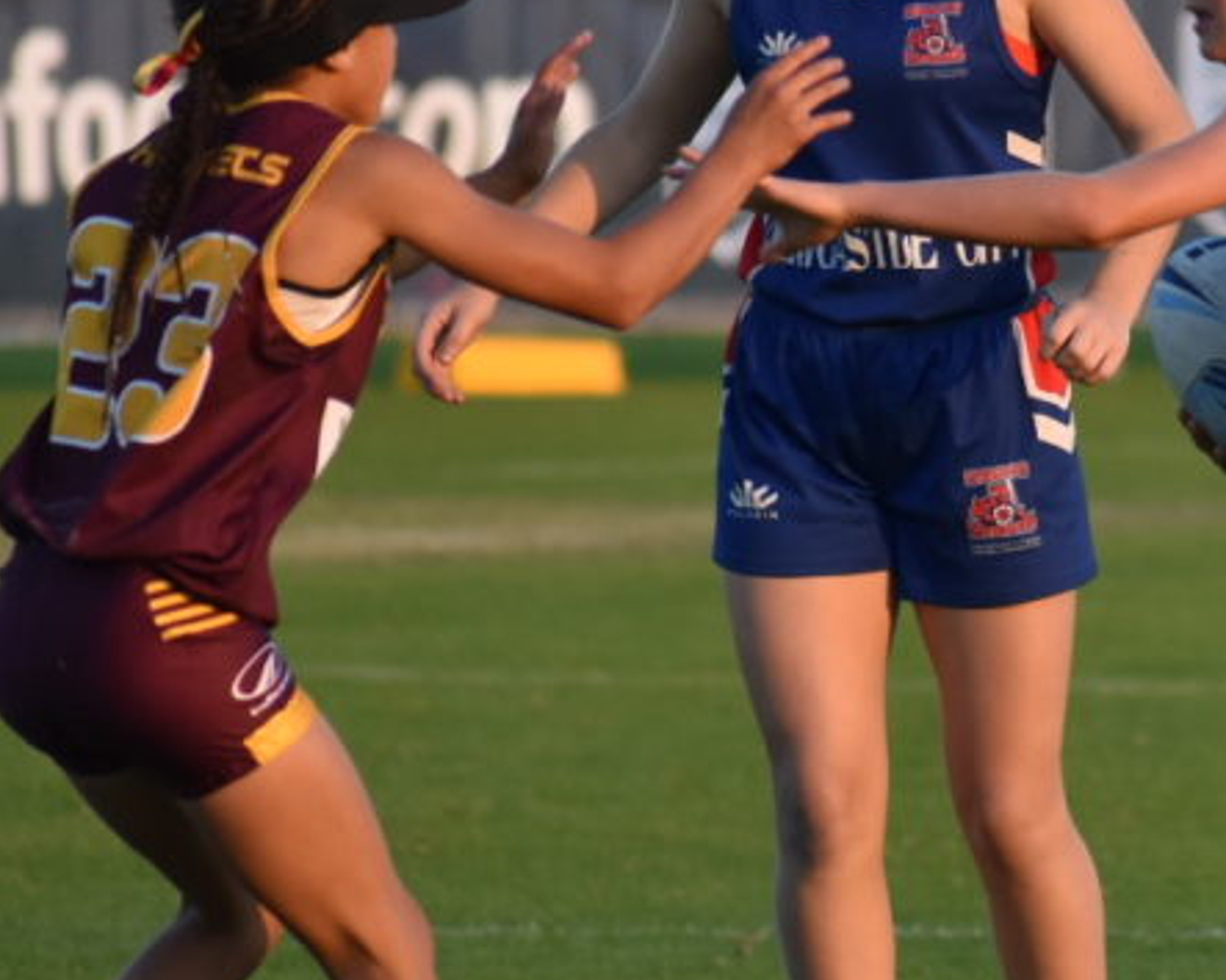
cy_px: 397
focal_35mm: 977
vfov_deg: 1.6
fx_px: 35435
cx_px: 1151
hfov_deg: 2.0
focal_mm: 240
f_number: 6
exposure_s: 1/1000
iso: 720
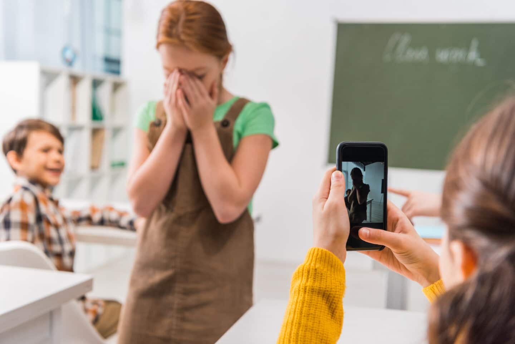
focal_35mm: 48
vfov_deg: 28.1
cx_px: 258
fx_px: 687
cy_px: 172
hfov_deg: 41.1
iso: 200
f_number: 3.5
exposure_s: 1/160
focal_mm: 48
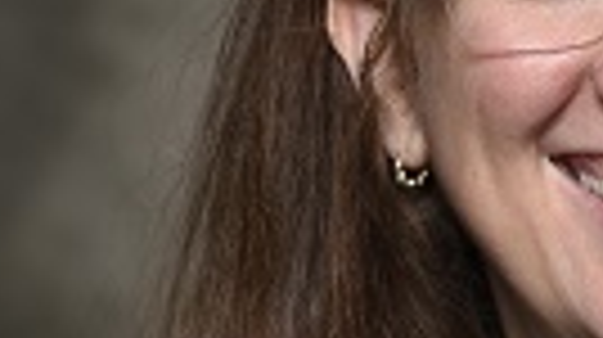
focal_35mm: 531
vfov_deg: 2.3
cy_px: 216
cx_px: 641
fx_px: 8480
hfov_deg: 4.1
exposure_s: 1/160
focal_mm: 150
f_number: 5.6
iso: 100
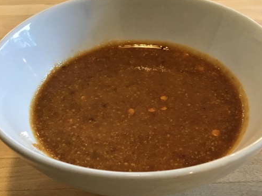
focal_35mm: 40
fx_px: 303
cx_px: 142
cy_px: 110
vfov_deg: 35.9
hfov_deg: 46.8
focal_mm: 3.3
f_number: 2.4
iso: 125
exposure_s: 1/30
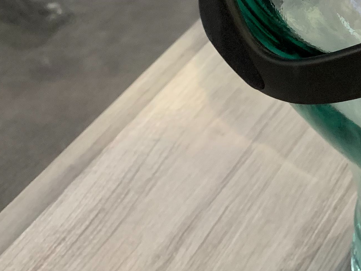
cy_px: -67
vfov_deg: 17.3
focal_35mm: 81
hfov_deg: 21.6
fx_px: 845
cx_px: 476
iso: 320
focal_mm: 4.25
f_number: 1.8
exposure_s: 1/59
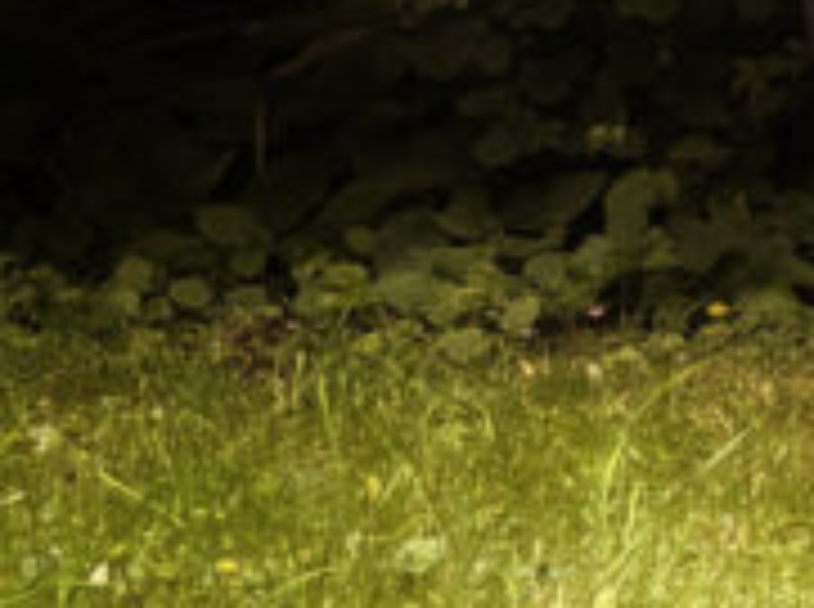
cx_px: 2177
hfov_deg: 10.8
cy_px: -320
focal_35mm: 144
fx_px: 3379
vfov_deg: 9.9
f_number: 1.6
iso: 80
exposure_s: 1/121
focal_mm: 5.1
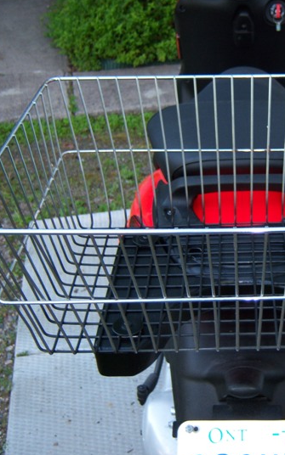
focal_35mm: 57
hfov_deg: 22.2
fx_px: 708
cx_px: 261
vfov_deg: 35.7
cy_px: 218
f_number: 2.8
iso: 80
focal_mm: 7.5
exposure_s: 1/60
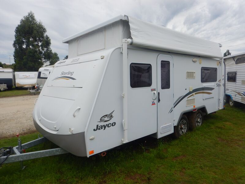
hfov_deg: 71.6
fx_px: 170
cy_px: 92
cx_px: 122
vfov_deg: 56.8
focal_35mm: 24
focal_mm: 4.3
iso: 125
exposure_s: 1/1000
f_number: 4.1
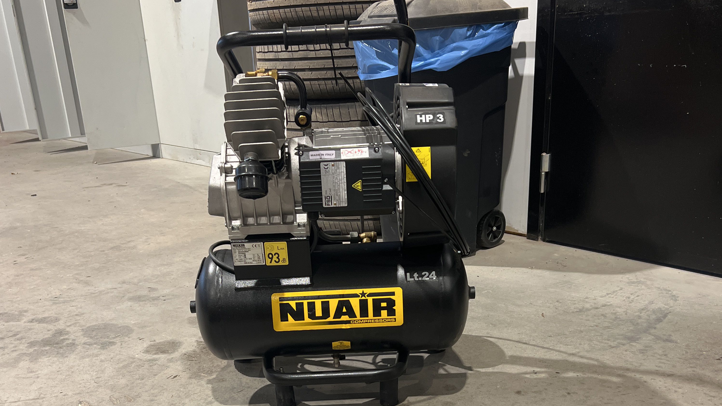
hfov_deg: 52.8
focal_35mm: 38
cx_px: 360
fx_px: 728
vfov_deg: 30.3
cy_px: 333
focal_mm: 5.7
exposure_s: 1/50
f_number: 1.5
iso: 125
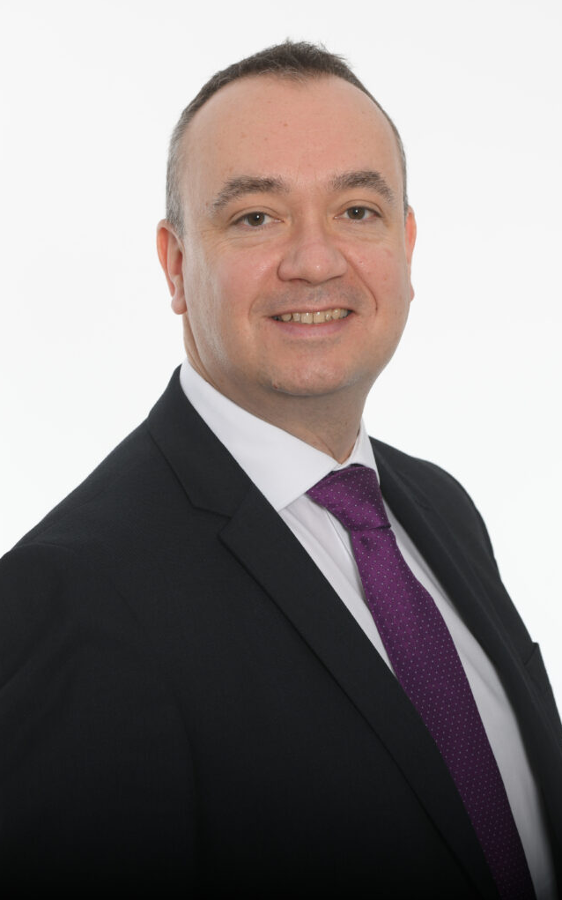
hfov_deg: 7.1
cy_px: 450
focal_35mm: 184
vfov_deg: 11.4
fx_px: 4510
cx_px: 299
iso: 125
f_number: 6.3
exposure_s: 1/320
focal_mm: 120
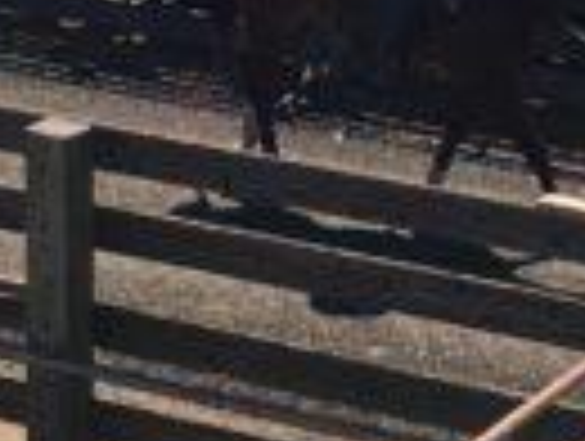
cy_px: -796
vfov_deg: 6.1
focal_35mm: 228
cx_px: -54
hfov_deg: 8.6
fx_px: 3860
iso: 25
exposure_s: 1/1709
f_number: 2.2
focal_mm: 4.15
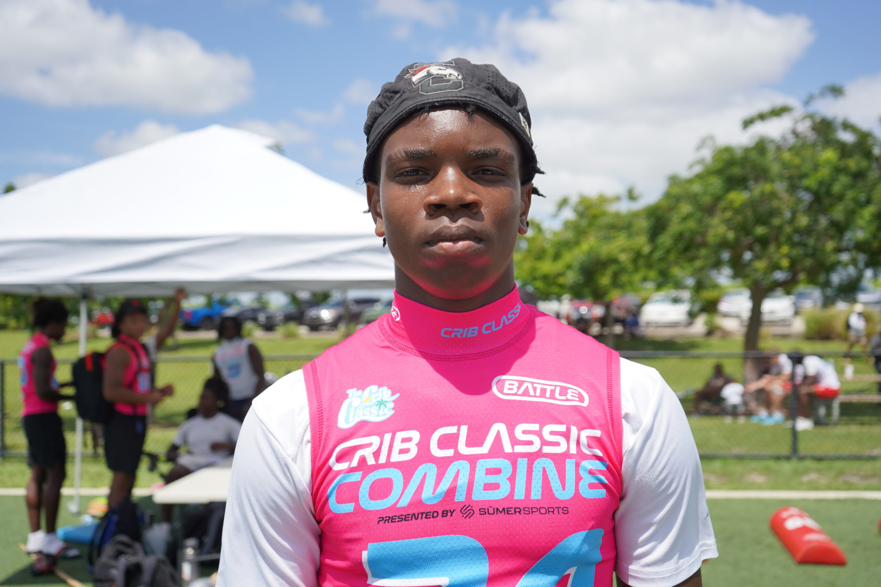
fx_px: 881
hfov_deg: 53.1
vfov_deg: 36.9
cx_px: 440
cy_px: 294
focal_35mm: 36
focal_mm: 36
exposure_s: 1/640
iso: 100
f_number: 4.5
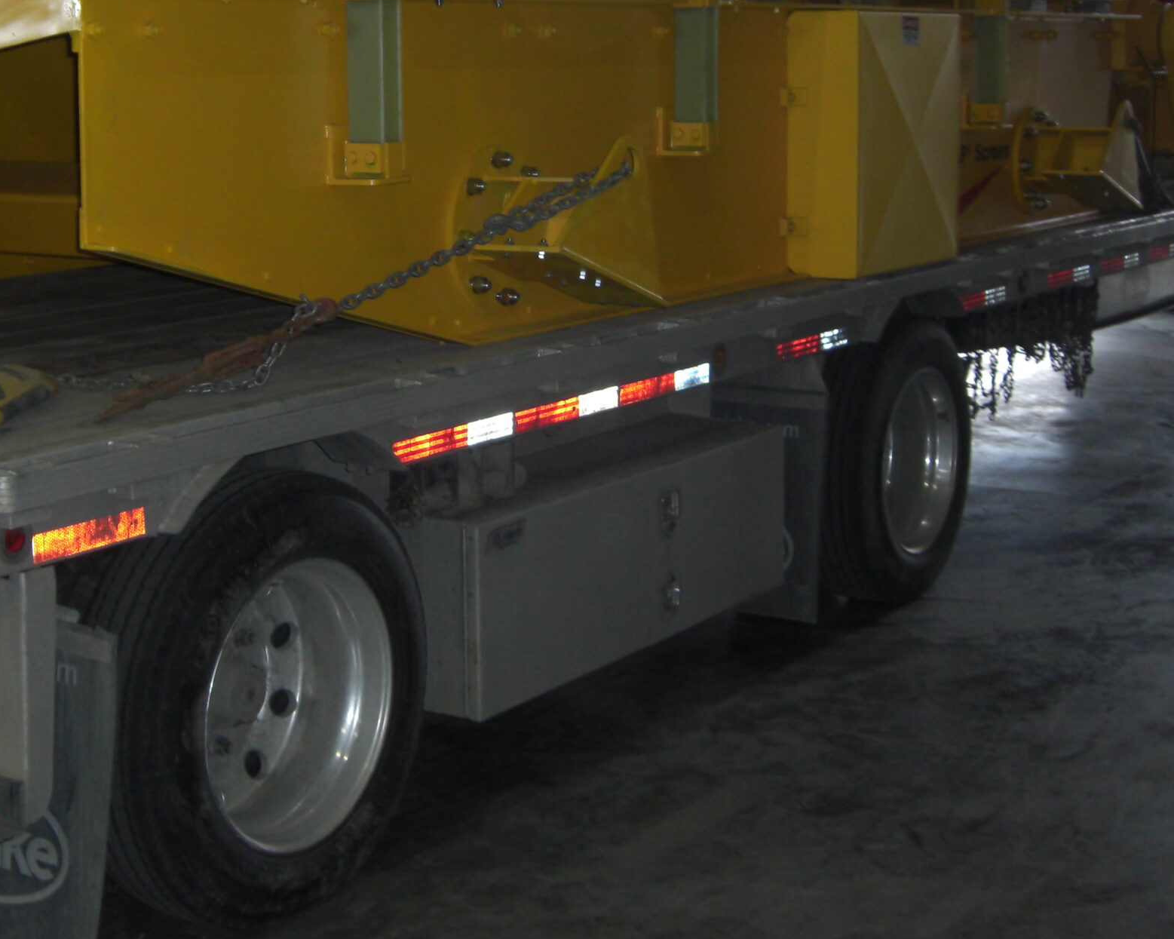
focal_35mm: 61
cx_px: 420
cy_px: 253
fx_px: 2119
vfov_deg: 24.7
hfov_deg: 30.8
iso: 200
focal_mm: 7.9
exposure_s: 1/60
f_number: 2.8
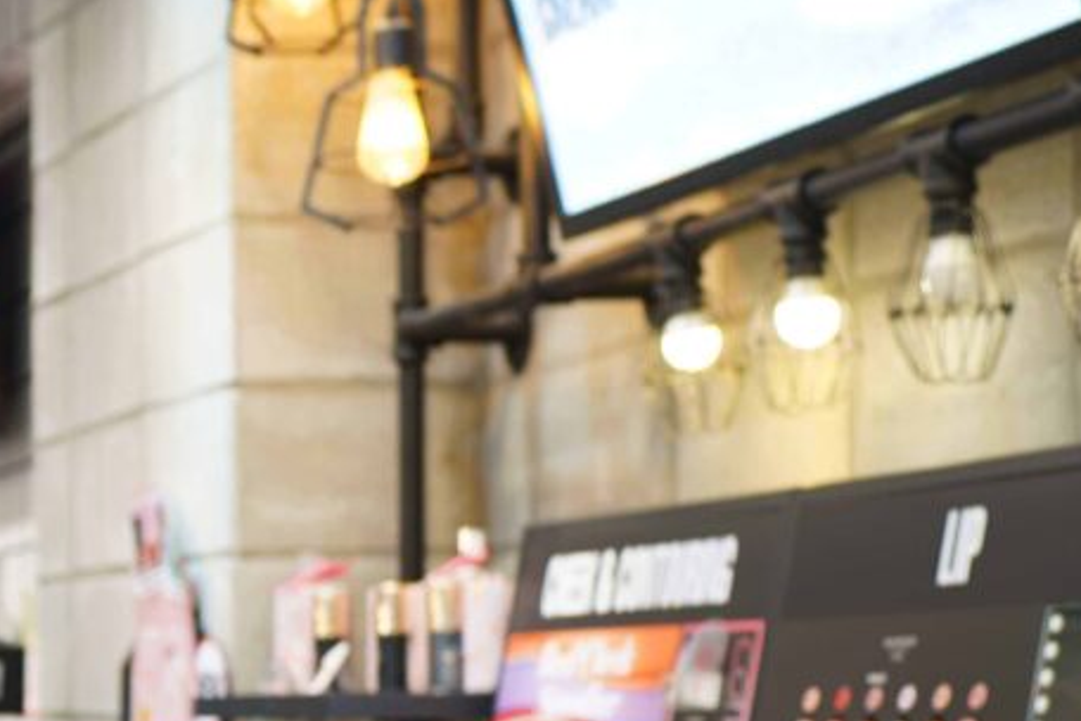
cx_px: -702
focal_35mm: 118
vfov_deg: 11.5
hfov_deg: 15.5
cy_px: 785
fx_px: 3543
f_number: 2.8
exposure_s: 1/20
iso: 100
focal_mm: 35
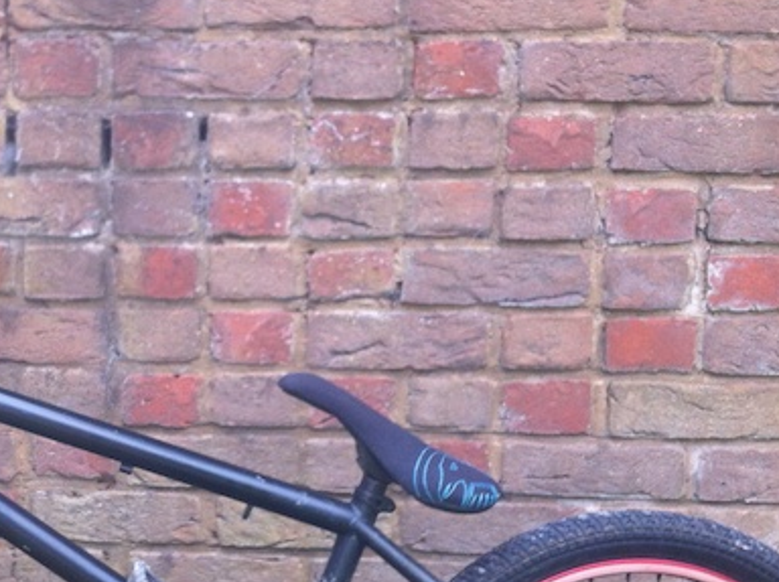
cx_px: 108
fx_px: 1641
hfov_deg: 26.0
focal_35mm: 73
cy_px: 448
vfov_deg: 19.9
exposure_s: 1/144
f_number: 2.8
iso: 80
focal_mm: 3.85
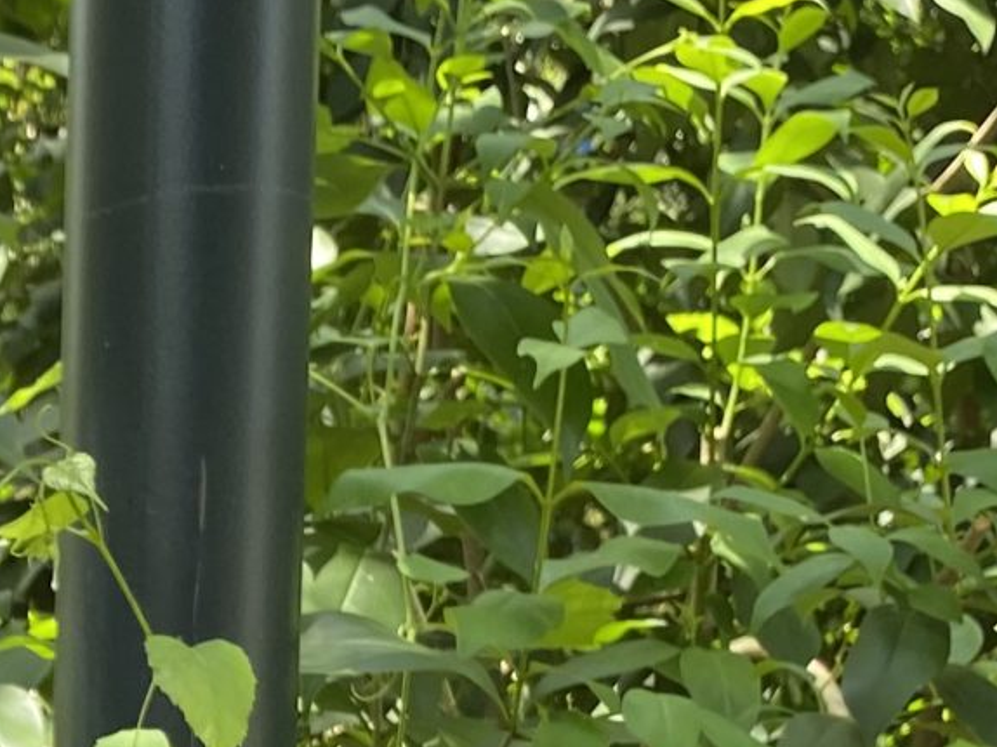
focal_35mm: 116
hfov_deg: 16.5
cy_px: 1178
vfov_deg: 12.1
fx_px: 3340
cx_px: -57
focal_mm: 4.25
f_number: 1.8
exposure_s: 1/122
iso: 50
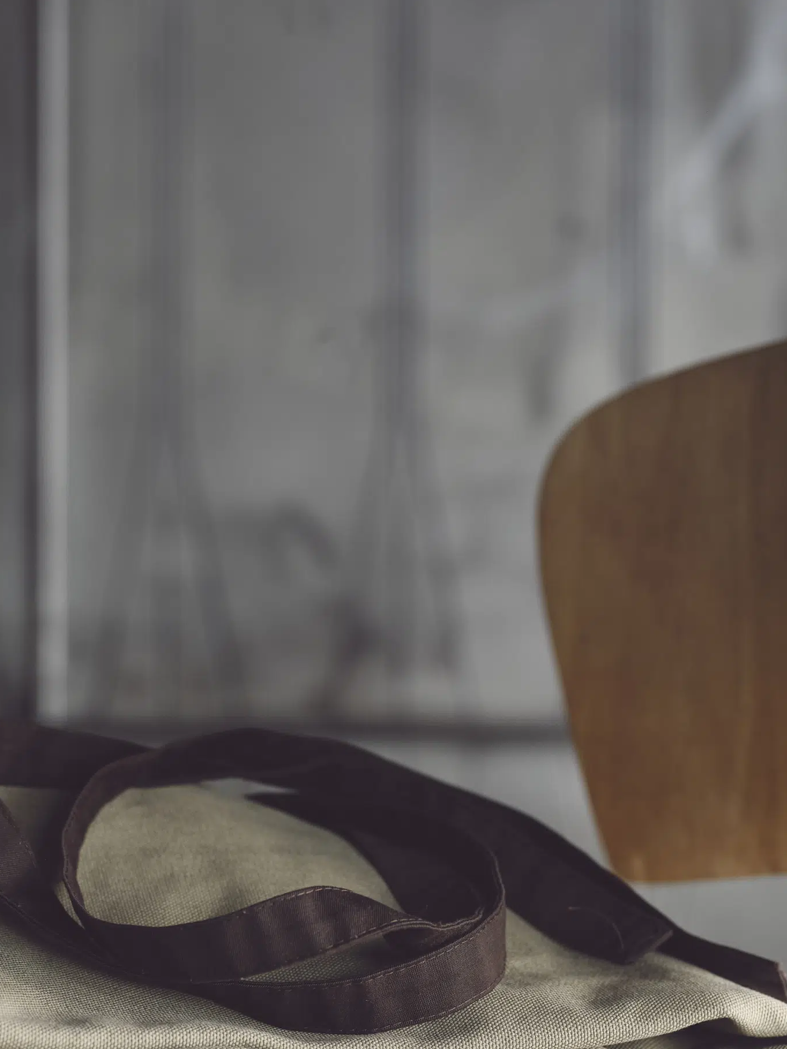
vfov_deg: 15.8
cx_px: 225
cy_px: 727
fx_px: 3758
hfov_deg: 11.9
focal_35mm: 124
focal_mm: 55
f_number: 2.8
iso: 640
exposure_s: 1/100
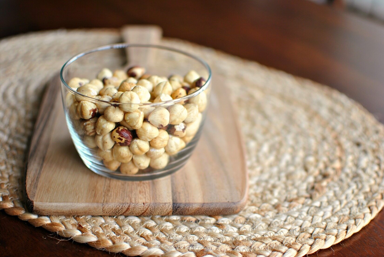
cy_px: 128
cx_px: 192
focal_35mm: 52
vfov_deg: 25.8
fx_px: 561
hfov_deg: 37.8
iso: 100
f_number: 2
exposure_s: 1/60
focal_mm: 35
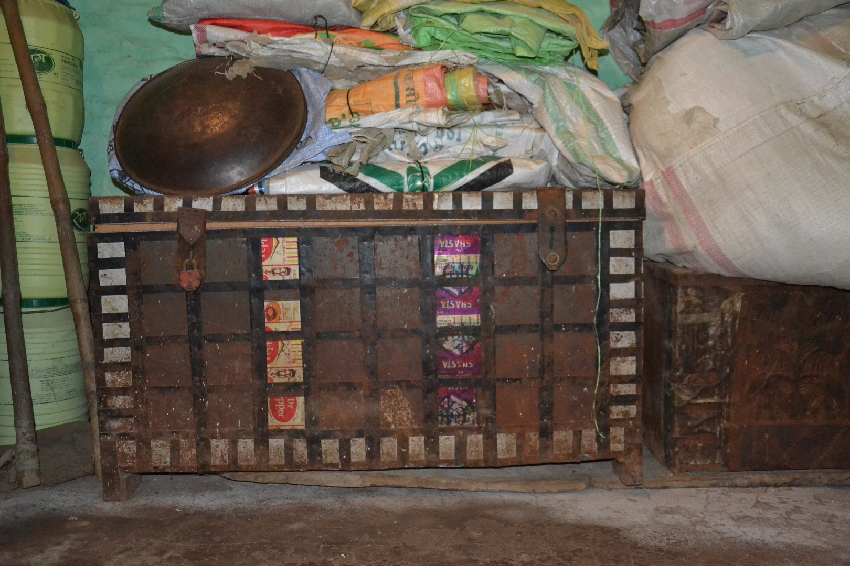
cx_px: 425
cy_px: 283
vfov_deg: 36.9
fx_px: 850
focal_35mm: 36
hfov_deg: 53.1
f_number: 3.8
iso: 3200
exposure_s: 1/60
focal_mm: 24
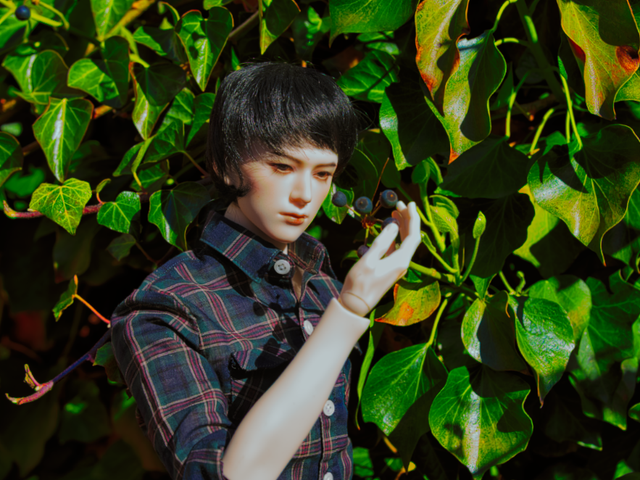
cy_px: 241
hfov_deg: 20.0
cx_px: 323
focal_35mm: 98
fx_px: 1812
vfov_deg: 15.1
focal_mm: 90
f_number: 7.1
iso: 50
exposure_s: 1/80
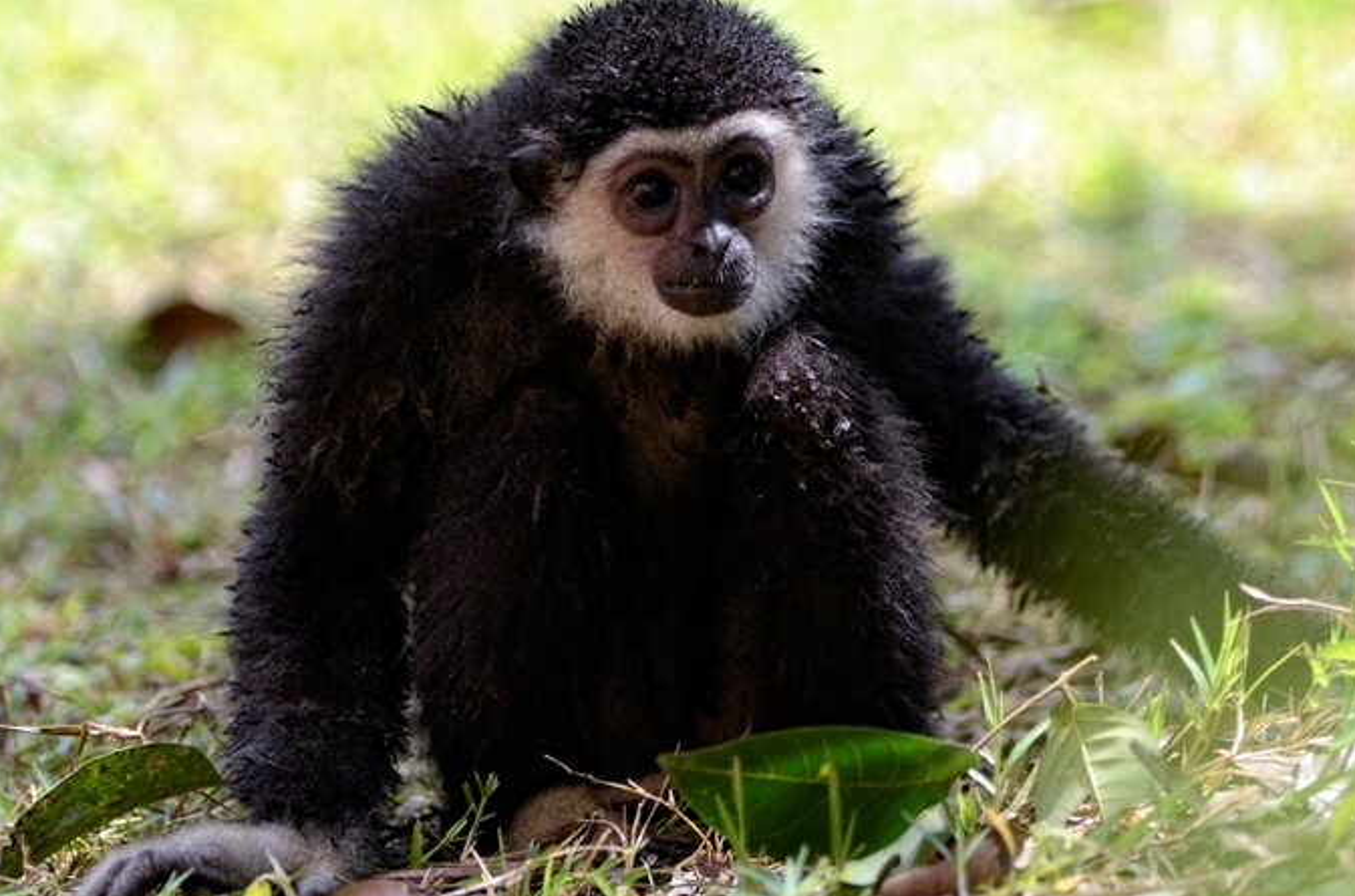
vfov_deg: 2.0
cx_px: 884
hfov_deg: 3.0
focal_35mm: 685
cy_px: 262
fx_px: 25716
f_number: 2.8
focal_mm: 300
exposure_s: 1/1600
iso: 400
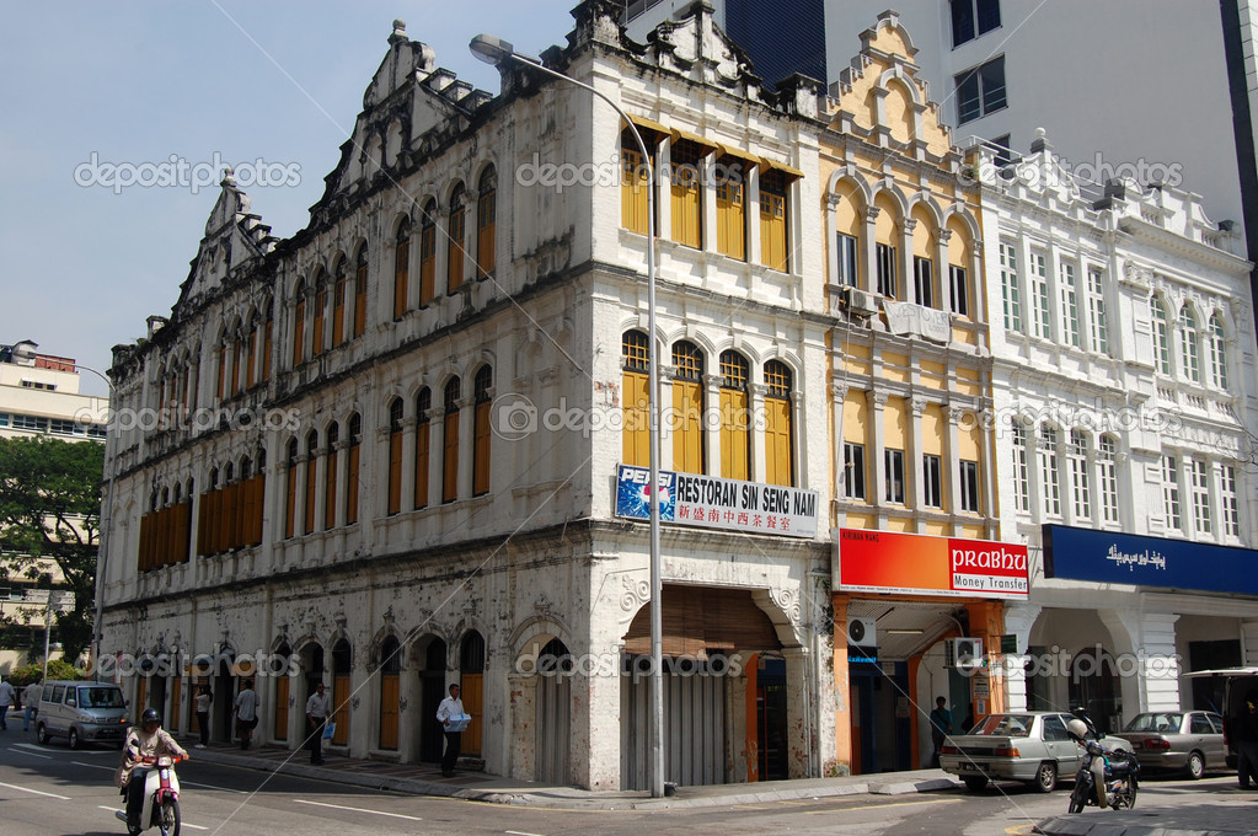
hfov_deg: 53.2
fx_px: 1257
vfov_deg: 36.8
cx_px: 629
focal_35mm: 36
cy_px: 418
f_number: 8
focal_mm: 24
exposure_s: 1/250
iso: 200
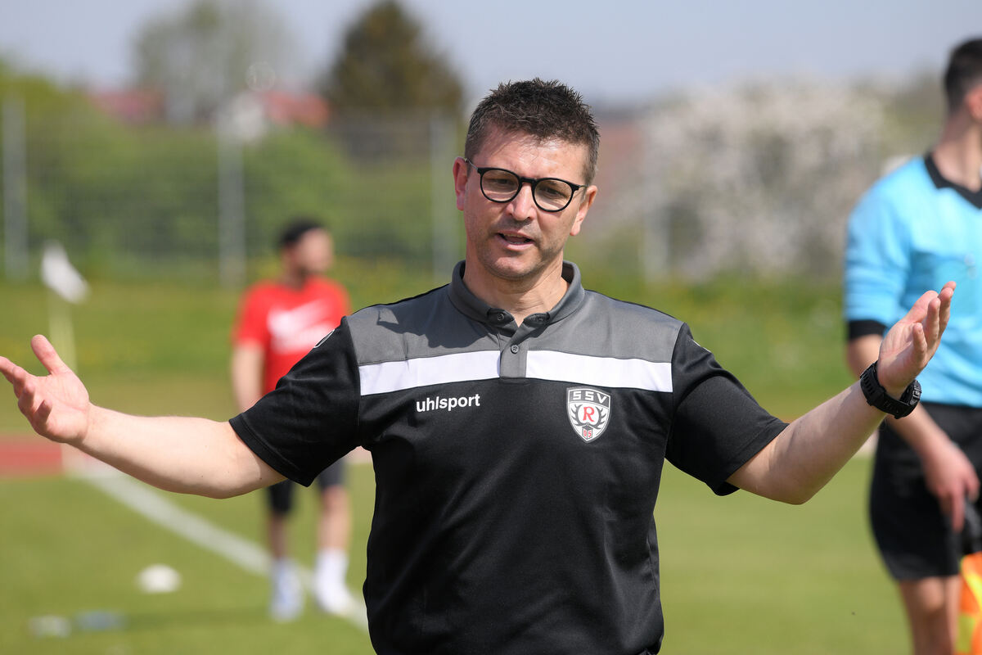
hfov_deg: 6.9
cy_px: 328
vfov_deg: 4.6
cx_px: 491
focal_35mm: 300
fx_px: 8183
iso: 250
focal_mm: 300
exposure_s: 1/1000
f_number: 7.1
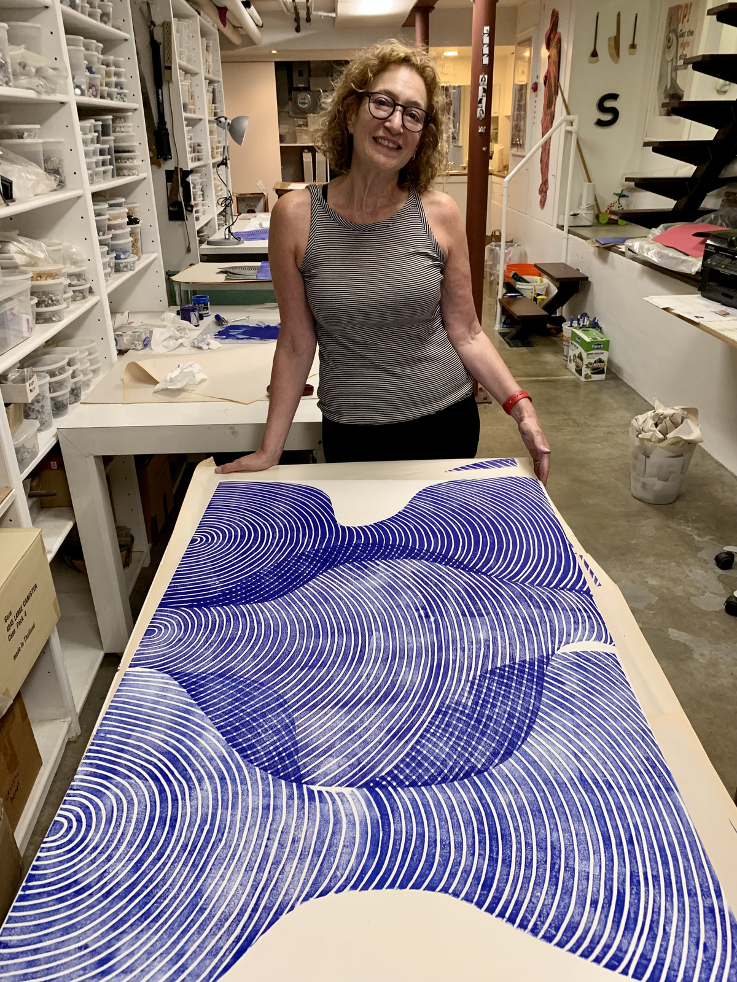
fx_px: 738
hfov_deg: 53.1
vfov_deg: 67.3
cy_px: 491
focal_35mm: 26
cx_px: 368
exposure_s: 1/60
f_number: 1.8
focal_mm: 4.25
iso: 160
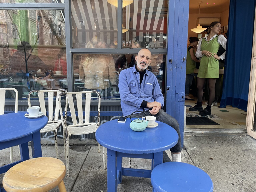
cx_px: 128
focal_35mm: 26
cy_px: 96
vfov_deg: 53.1
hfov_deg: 67.3
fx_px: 192
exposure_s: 1/60
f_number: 1.6
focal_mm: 4.2
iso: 100
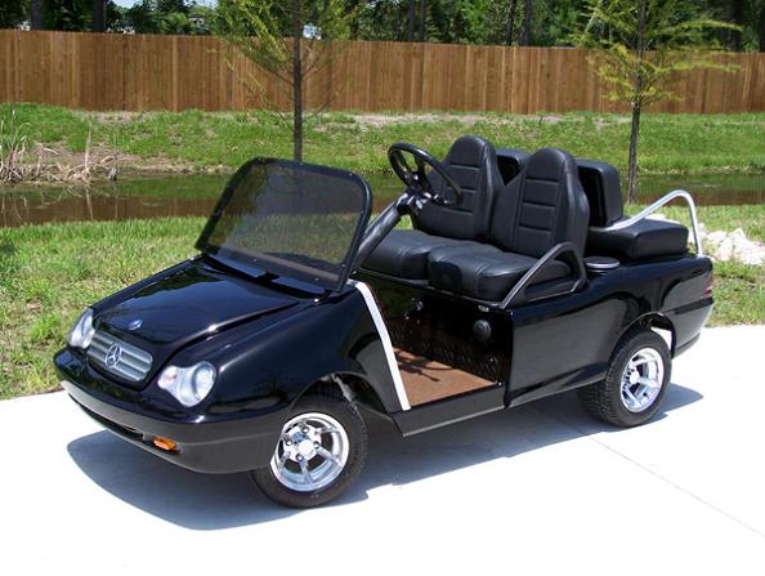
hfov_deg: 37.4
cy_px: 288
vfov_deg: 28.6
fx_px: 1128
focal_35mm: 51
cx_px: 382
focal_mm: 8.5
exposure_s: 1/800
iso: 80
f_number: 4.5
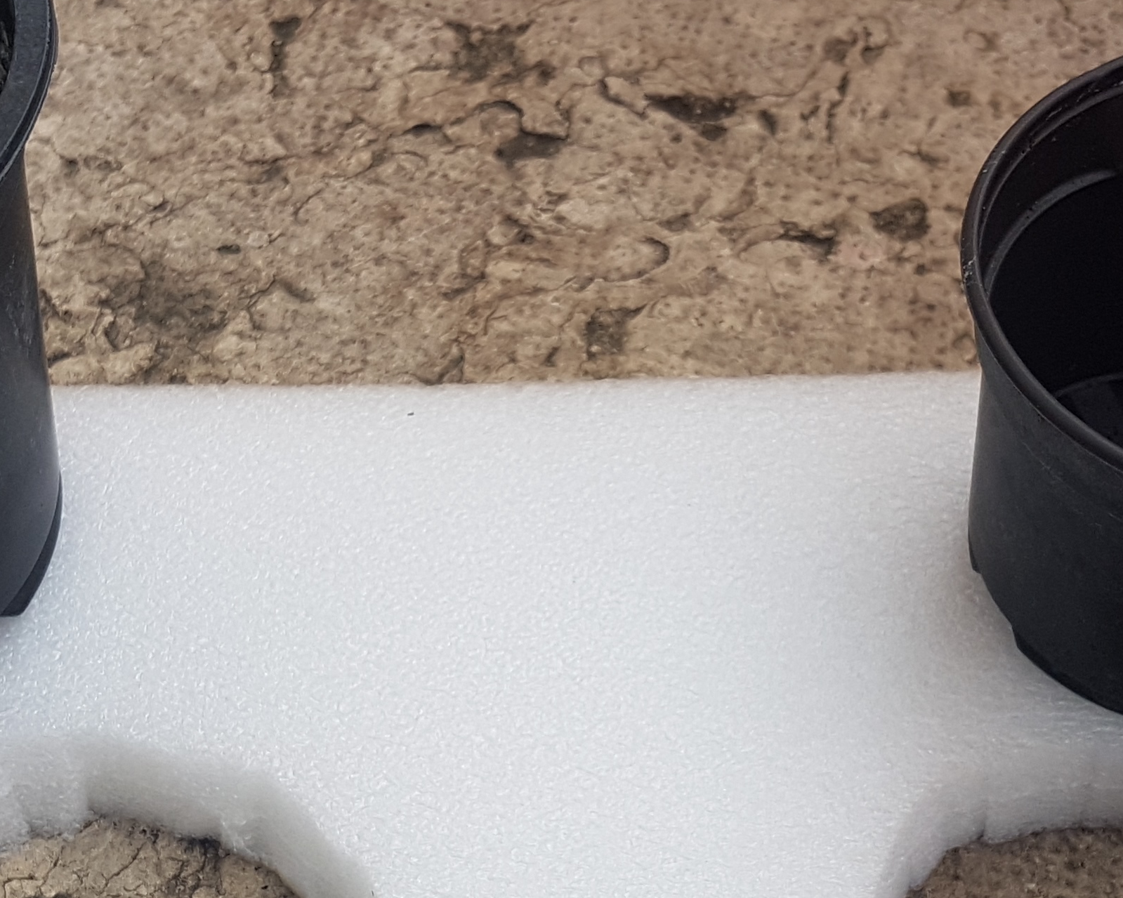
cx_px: 557
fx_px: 2127
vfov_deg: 23.7
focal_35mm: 64
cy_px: 636
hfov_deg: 29.6
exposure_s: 1/401
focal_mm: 4.2
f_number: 1.7
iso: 40
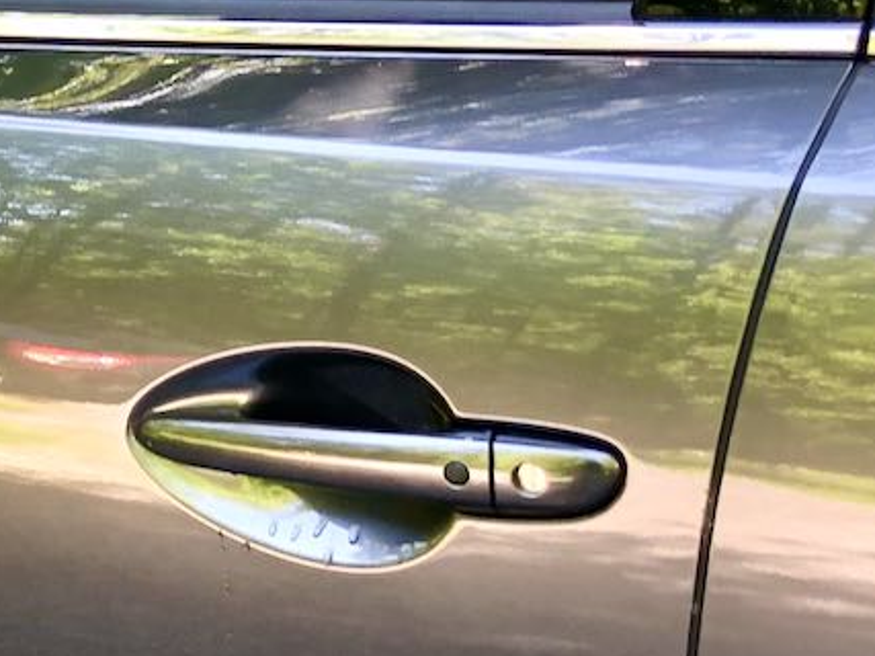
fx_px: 2123
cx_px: -307
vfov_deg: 16.8
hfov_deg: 20.9
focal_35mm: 84
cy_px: -121
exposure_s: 1/120
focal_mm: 4
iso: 64
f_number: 1.8
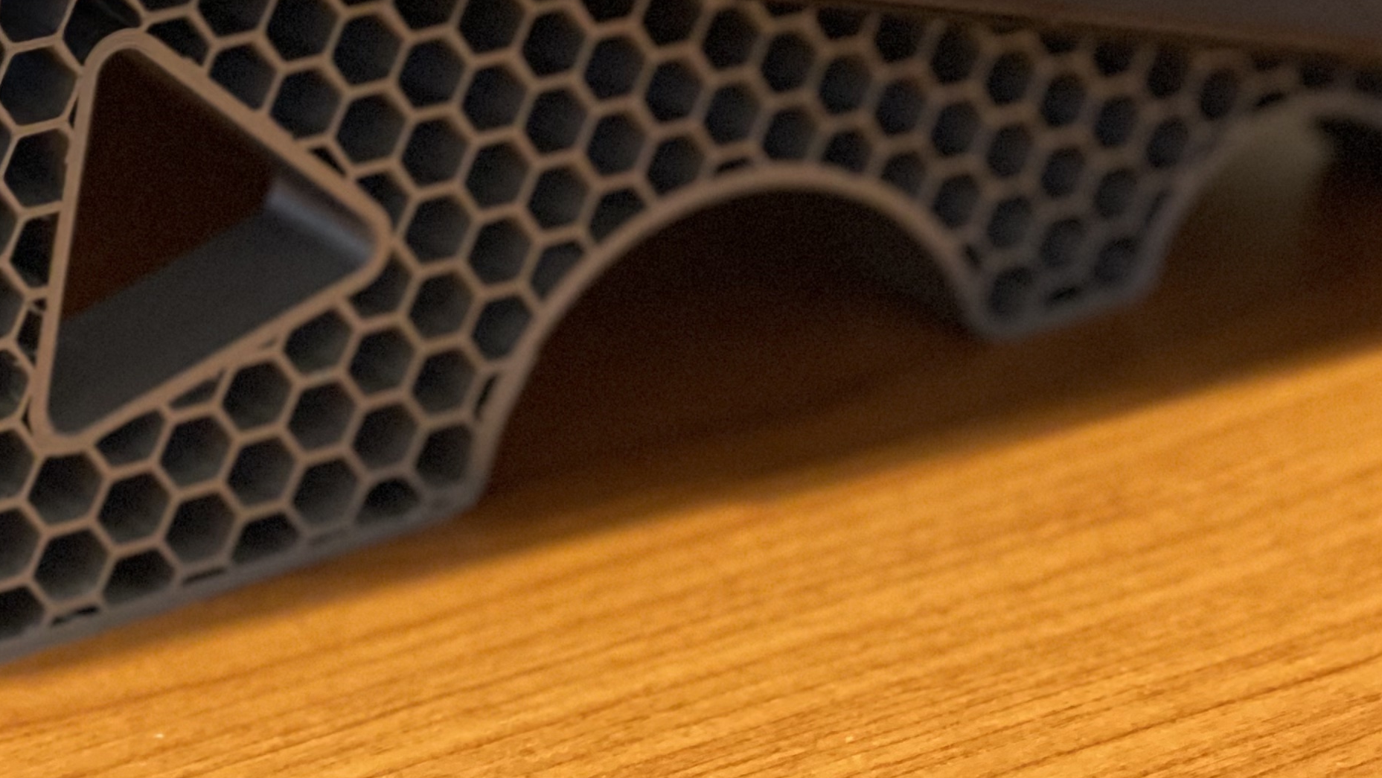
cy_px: 22
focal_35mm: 123
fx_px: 4508
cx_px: 159
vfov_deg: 9.8
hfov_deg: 17.2
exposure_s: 1/17
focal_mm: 6
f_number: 2
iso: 500
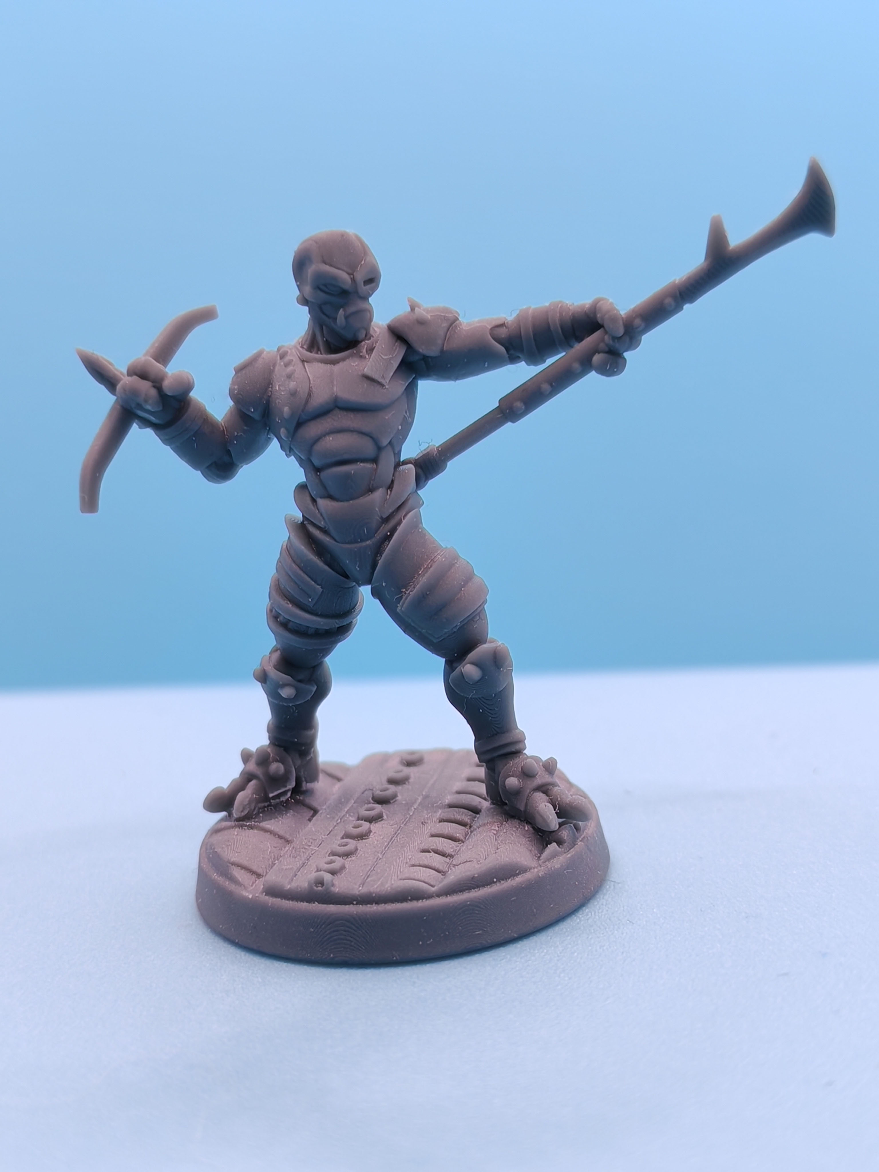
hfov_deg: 27.0
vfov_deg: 35.5
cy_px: 586
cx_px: 440
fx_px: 1828
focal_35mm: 54
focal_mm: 5.52
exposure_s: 1/100
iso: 64
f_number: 2.8
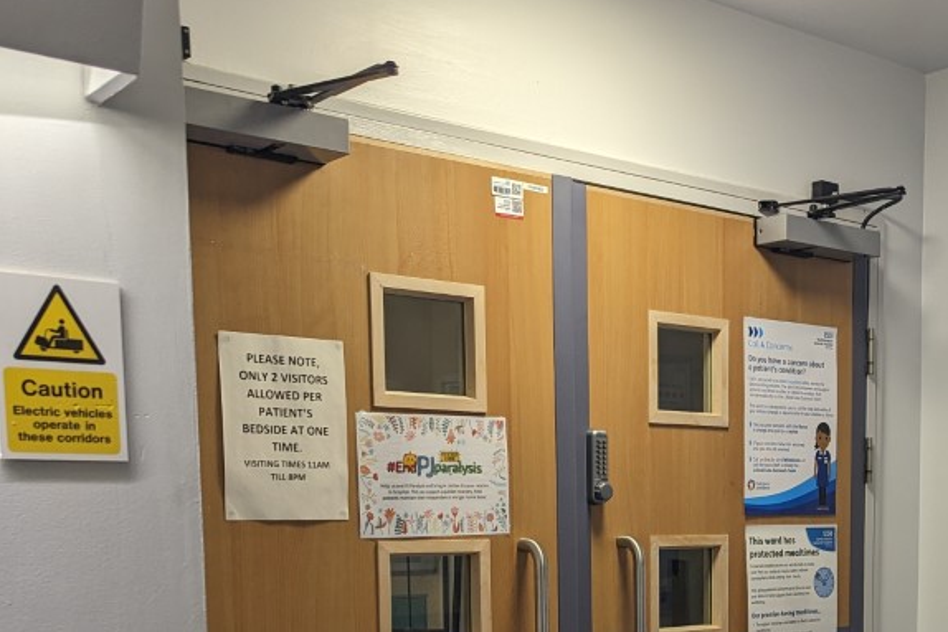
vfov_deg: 24.6
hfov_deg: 37.2
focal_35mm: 52
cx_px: 721
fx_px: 1370
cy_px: 652
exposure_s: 1/155
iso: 49
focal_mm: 6.81
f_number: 1.85
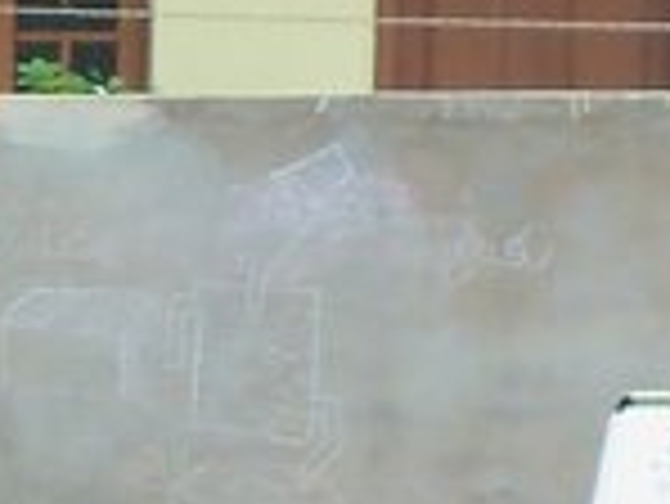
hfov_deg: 7.7
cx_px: -1133
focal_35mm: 233
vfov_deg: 6.4
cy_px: 544
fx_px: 4513
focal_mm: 5.7
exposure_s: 1/160
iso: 80
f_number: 2.9
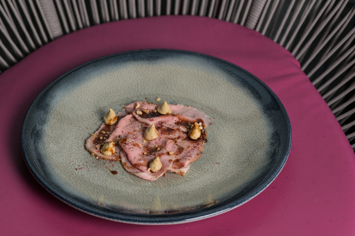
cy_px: 118
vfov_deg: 13.0
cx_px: 178
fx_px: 1035
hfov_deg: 19.5
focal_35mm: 105
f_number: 9
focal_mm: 105
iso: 100
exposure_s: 1/320
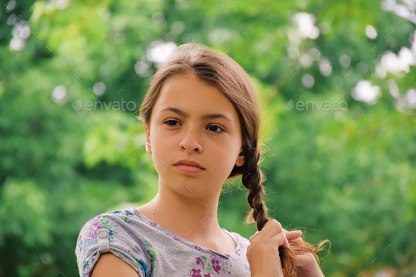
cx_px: 208
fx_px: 2426
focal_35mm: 210
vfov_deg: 6.5
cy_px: 138
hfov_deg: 9.8
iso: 450
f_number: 5.6
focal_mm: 140
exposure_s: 1/250
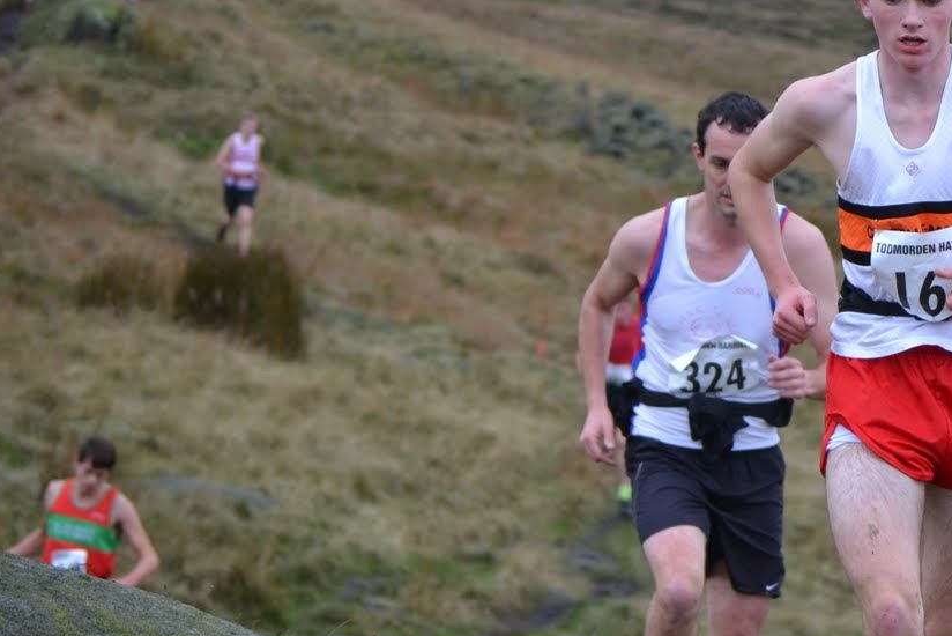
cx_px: 917
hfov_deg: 7.9
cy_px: 289
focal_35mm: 261
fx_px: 6904
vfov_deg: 5.3
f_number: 4.2
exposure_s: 1/500
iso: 400
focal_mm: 70
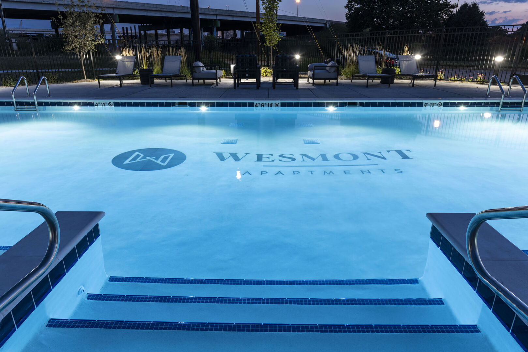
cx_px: 264
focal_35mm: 24
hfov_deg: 73.7
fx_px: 352
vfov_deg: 53.1
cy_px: 176
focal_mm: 24
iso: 100
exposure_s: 2
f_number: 8
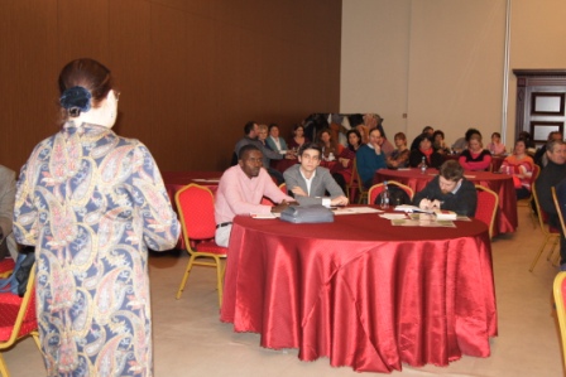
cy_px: 188
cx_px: 283
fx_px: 661
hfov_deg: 46.4
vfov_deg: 31.9
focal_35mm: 42
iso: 800
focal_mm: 28
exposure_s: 1/60
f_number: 4.5
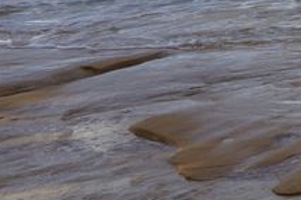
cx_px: 584
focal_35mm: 134
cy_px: 331
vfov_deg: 9.8
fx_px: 1120
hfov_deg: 13.4
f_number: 11
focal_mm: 16
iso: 100
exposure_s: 1/100
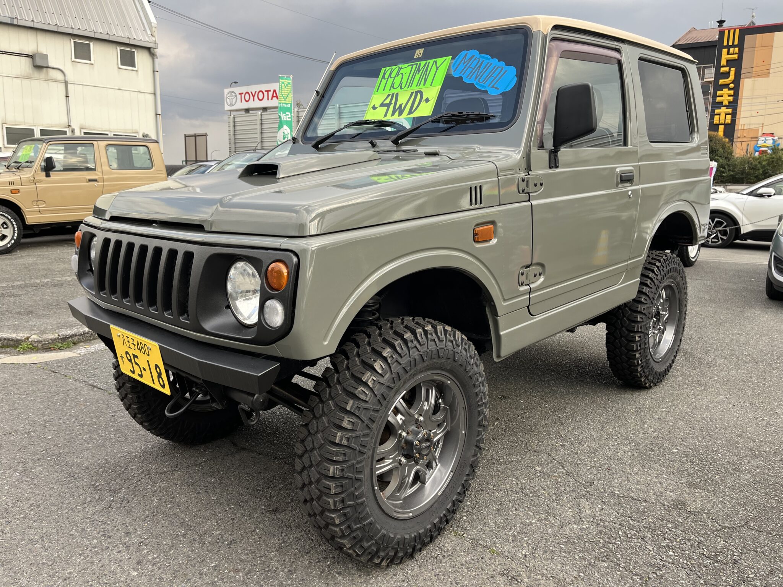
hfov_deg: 67.3
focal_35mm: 26
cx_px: 392
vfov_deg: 53.1
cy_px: 294
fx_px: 588
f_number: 1.6
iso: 50
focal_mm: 5.1
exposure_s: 1/438
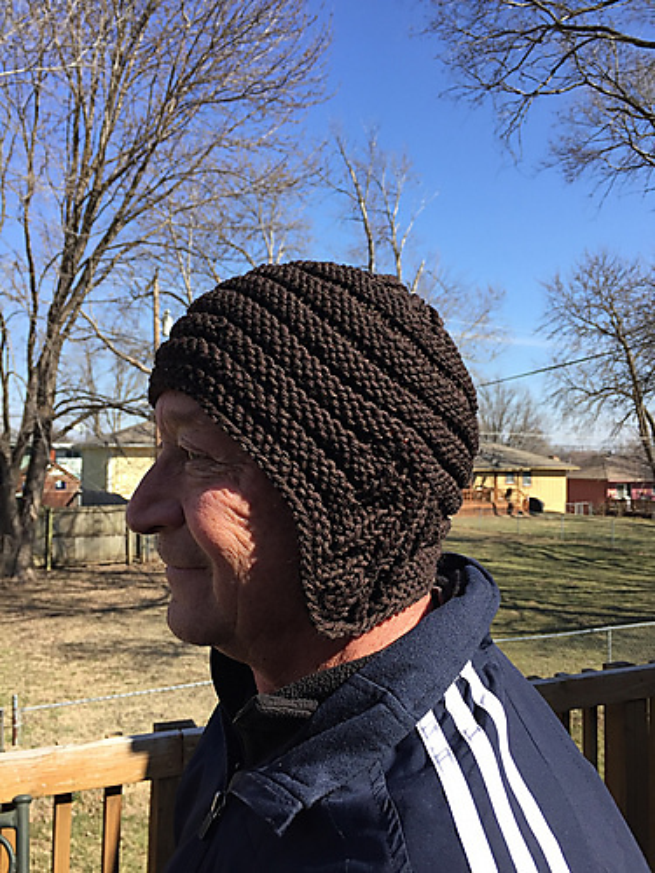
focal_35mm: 29
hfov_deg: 48.2
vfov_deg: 61.7
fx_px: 732
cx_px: 328
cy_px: 436
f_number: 2.2
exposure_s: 1/1014
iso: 32
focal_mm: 4.15
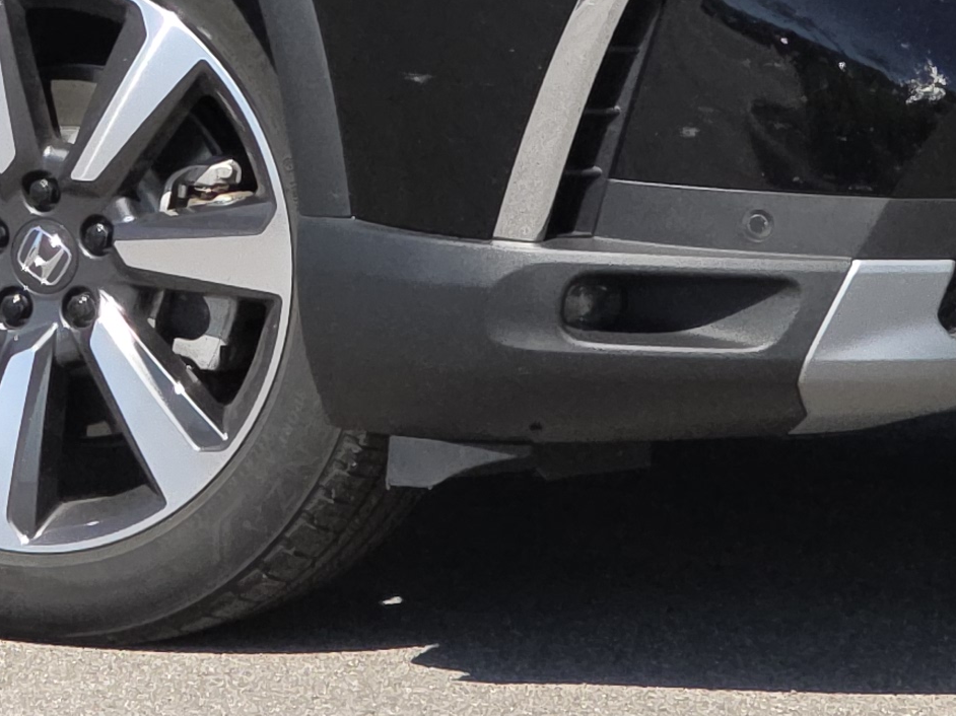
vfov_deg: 5.0
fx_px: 8090
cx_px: 59
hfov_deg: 6.7
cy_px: -351
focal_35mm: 293
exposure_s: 1/1814
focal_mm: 7.9
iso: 50
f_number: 2.4
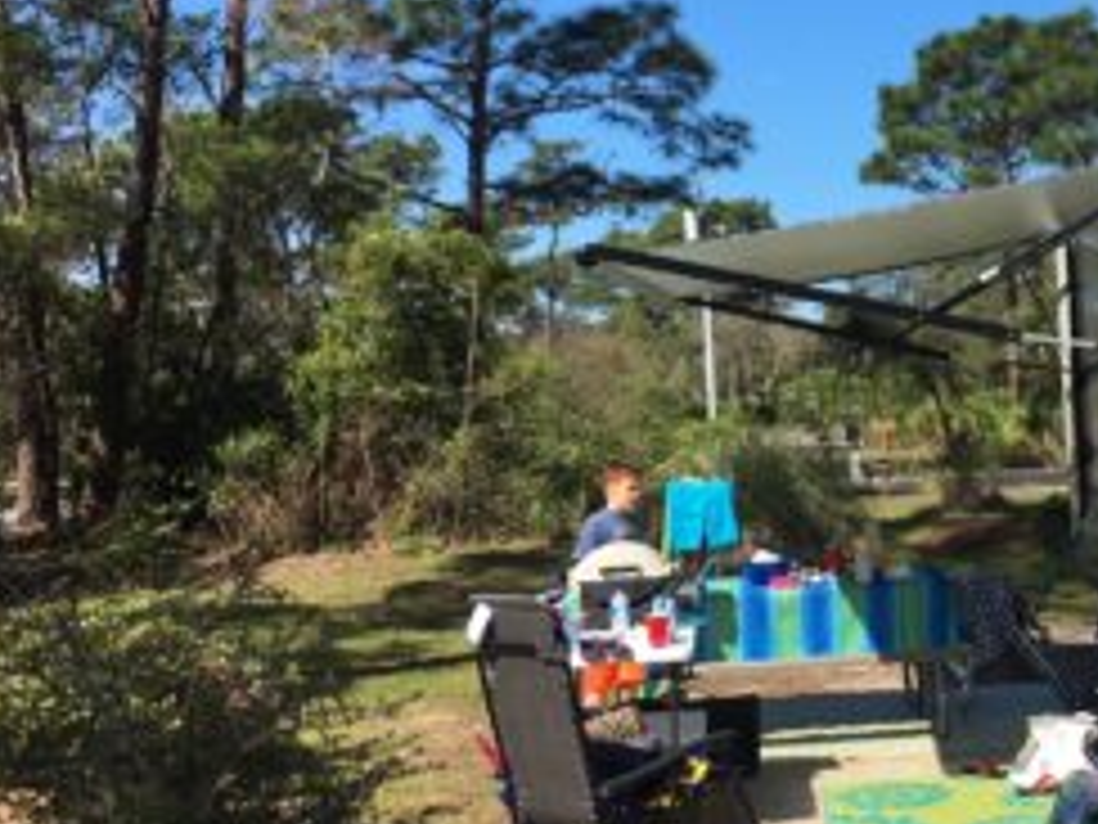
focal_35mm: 57
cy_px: 104
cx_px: 896
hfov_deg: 32.7
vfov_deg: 25.0
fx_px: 1808
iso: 25
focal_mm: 4.15
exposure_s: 1/1399
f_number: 2.2
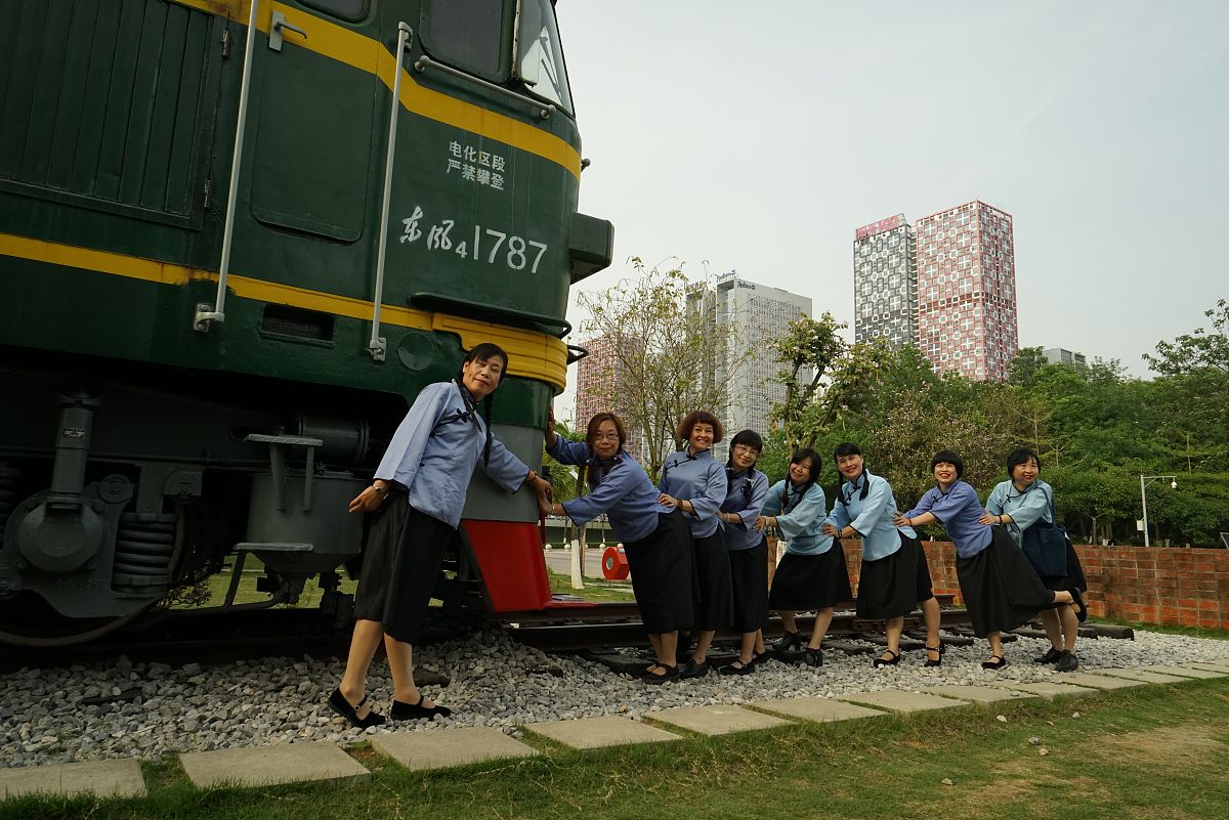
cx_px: 614
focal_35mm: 24
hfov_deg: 73.7
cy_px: 410
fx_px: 820
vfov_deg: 53.2
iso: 1000
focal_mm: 24
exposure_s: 1/800
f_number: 11
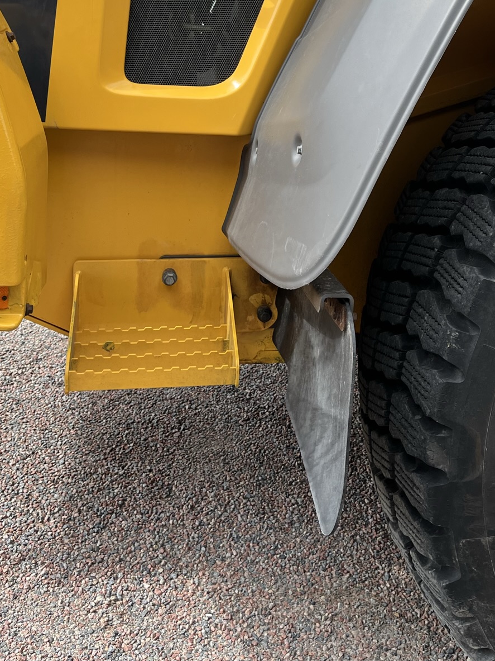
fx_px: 858
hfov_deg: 32.1
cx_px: 295
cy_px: 89
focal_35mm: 45
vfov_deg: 39.6
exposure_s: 1/1225
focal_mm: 5.1
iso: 50
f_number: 1.6
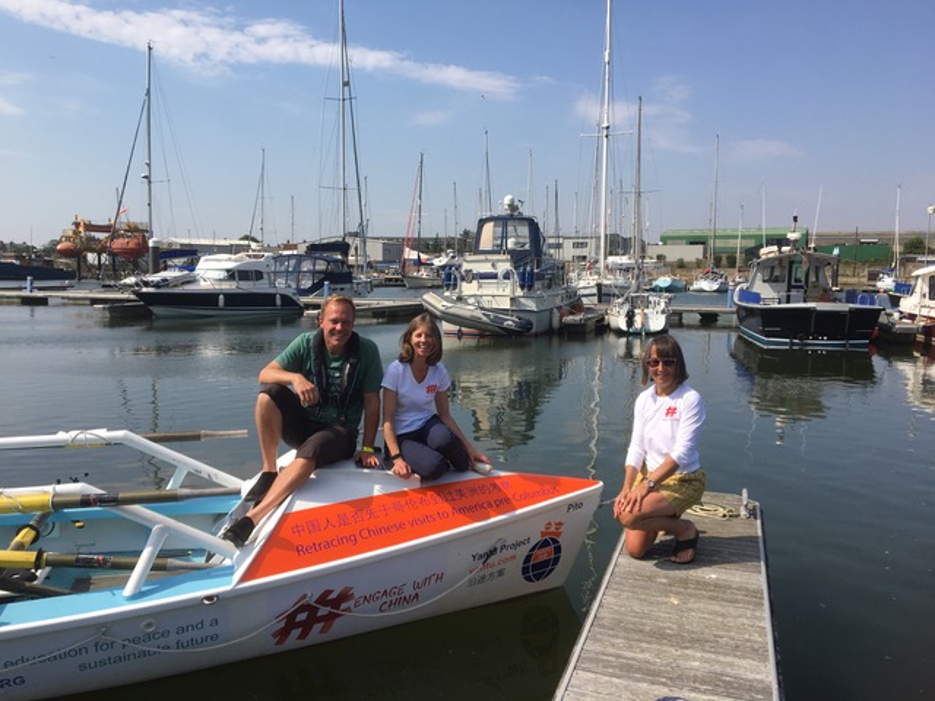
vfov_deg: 48.2
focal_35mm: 29
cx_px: 468
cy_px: 350
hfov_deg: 61.7
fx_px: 783
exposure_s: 1/1832
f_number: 2.2
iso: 25
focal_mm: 4.15
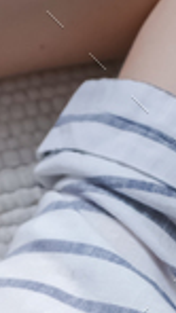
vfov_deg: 6.7
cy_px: 511
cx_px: -401
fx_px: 2653
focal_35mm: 319
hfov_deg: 3.7
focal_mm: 34.3
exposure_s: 1/100
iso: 500
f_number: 4
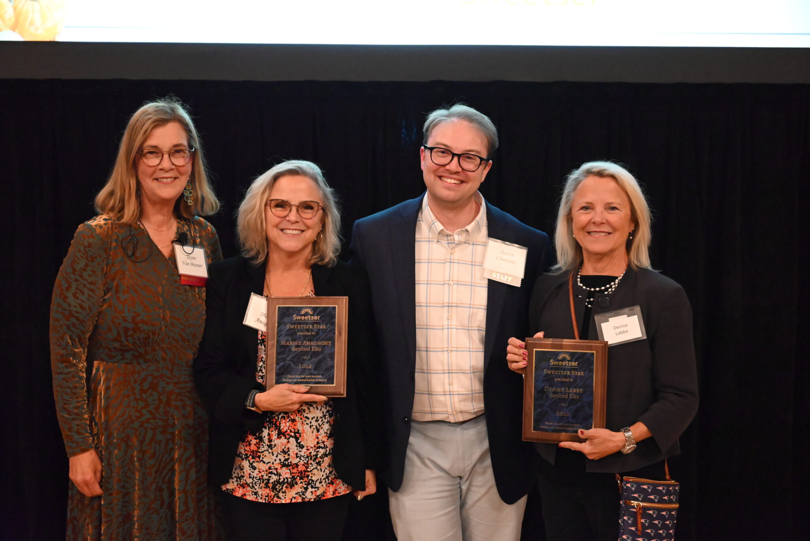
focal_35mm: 56
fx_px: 1260
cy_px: 270
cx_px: 405
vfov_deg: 24.2
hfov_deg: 35.6
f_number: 4
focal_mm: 56
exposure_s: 1/60
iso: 10000
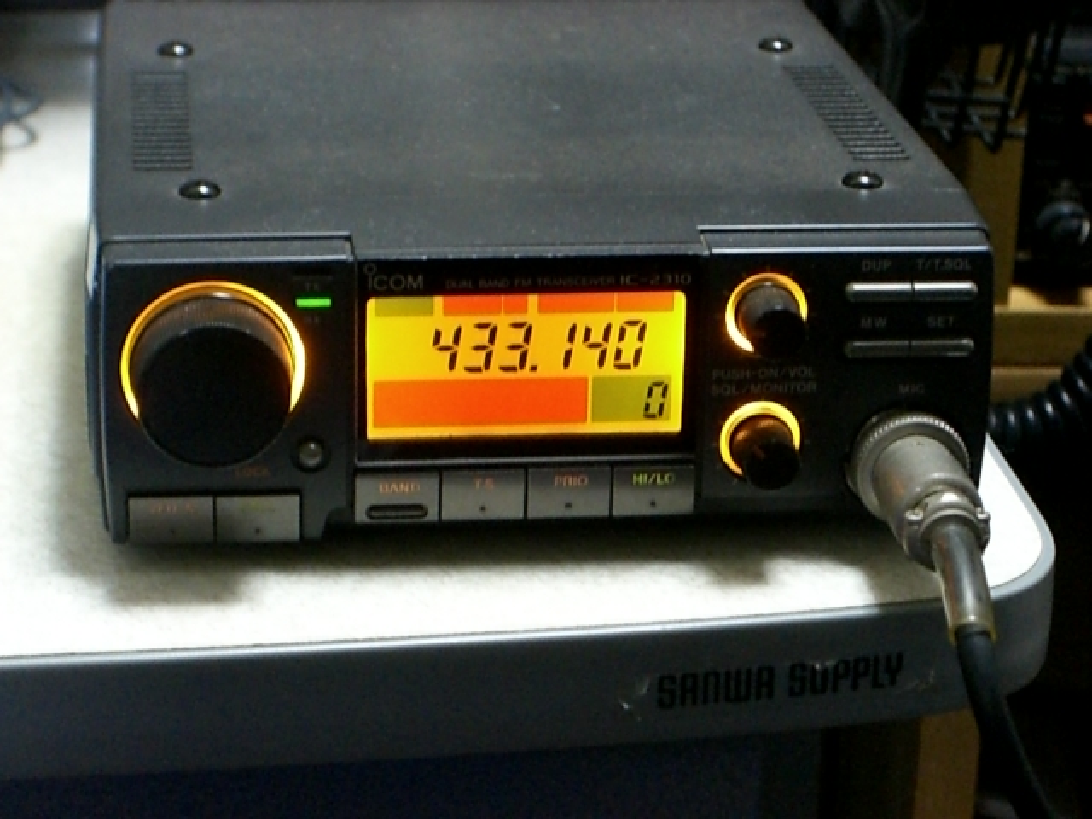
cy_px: 410
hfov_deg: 17.3
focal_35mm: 114
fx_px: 3596
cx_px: 546
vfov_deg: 13.0
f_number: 5.2
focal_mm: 18.6
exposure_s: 1/25
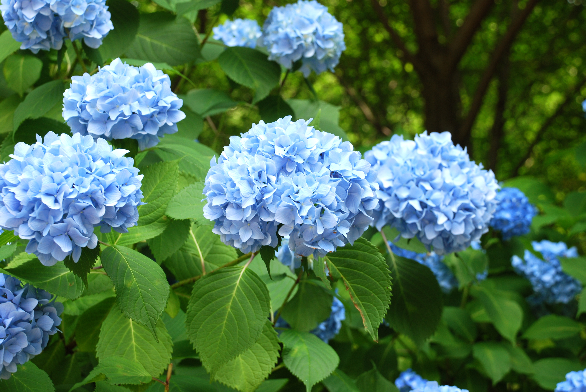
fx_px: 1271
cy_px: 196
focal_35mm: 78
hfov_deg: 26.0
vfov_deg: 17.5
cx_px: 293
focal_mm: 52
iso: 200
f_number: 8
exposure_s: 1/60
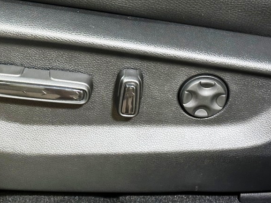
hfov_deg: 23.0
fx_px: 666
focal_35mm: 85
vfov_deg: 17.4
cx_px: 110
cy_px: 101
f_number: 1.78
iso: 640
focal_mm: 6.86
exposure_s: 1/24
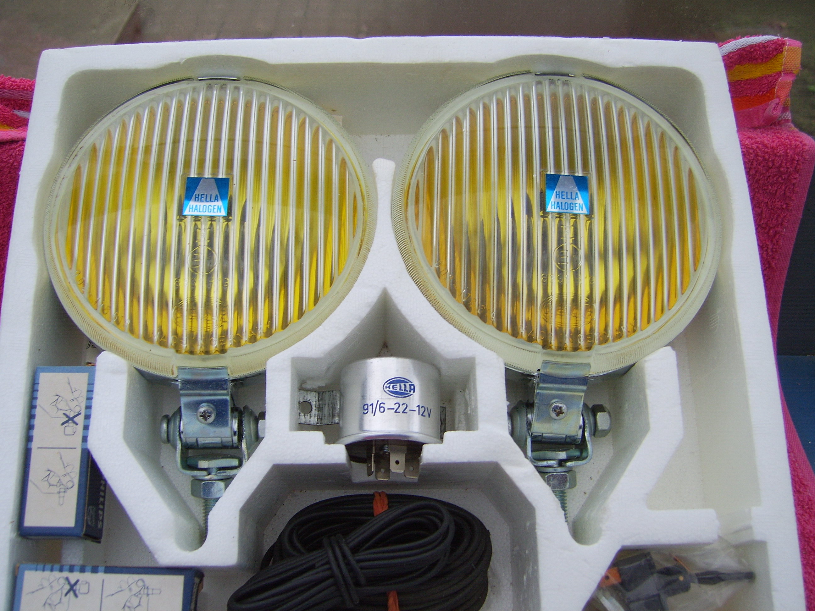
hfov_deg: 49.0
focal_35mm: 38
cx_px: 408
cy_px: 306
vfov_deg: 37.7
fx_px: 895
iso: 50
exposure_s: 1/60
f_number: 2.8
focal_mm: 7.8
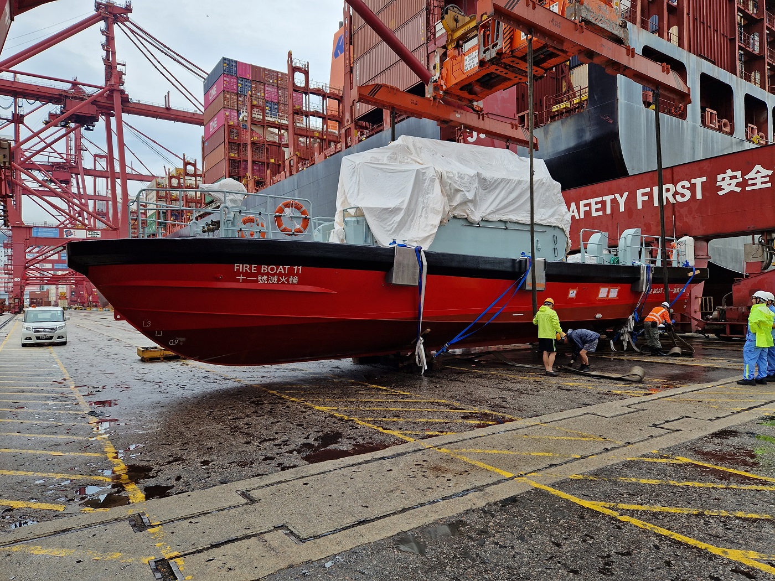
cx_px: 388
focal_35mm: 23
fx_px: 515
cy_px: 290
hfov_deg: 73.9
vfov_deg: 58.9
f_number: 1.8
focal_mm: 5.4
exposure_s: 1/444
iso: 50
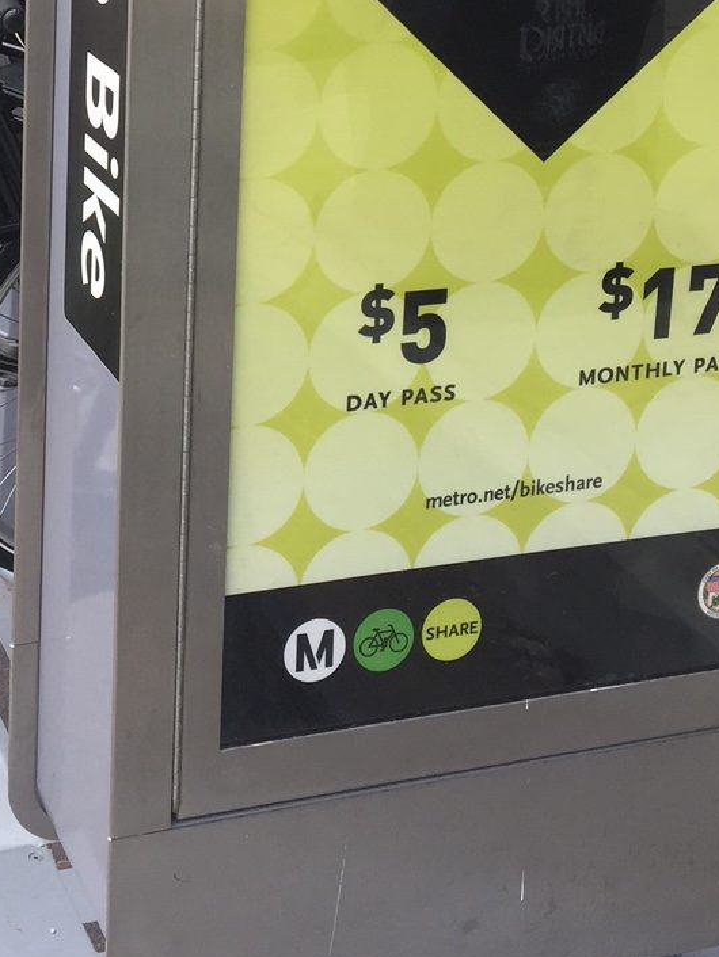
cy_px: 42
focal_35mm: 67
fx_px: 1854
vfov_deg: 27.6
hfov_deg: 21.4
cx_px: 58
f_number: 2.2
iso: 32
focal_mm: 4.15
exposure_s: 1/482
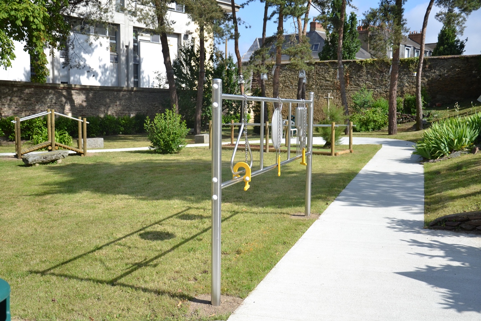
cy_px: 160
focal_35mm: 39
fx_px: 521
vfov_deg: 34.2
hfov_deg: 49.6
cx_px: 240
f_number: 4
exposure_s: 1/4000
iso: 800
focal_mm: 26
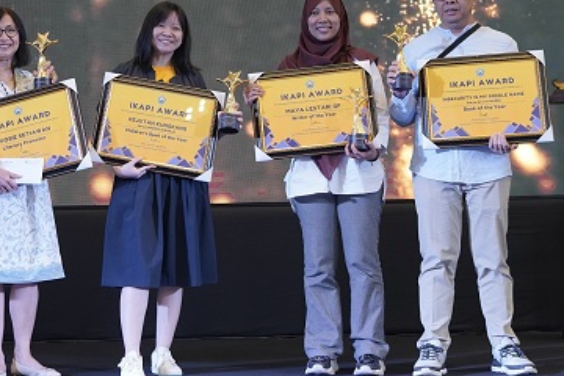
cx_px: 196
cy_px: 72
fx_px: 1065
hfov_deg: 29.5
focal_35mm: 68
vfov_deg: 19.8
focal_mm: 35
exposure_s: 1/125
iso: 1250
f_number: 2.8
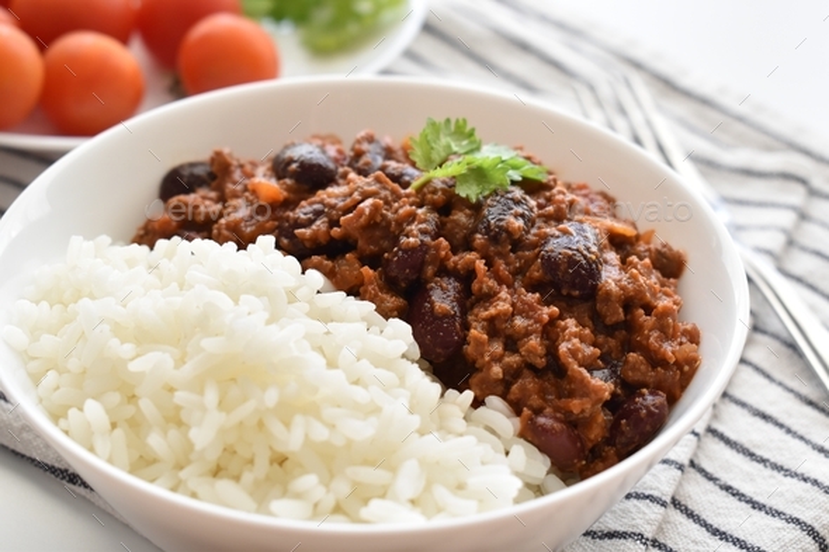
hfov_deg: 29.9
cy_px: 276
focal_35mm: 68
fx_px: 1554
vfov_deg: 20.2
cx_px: 414
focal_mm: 45
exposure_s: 1/60
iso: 800
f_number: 7.1
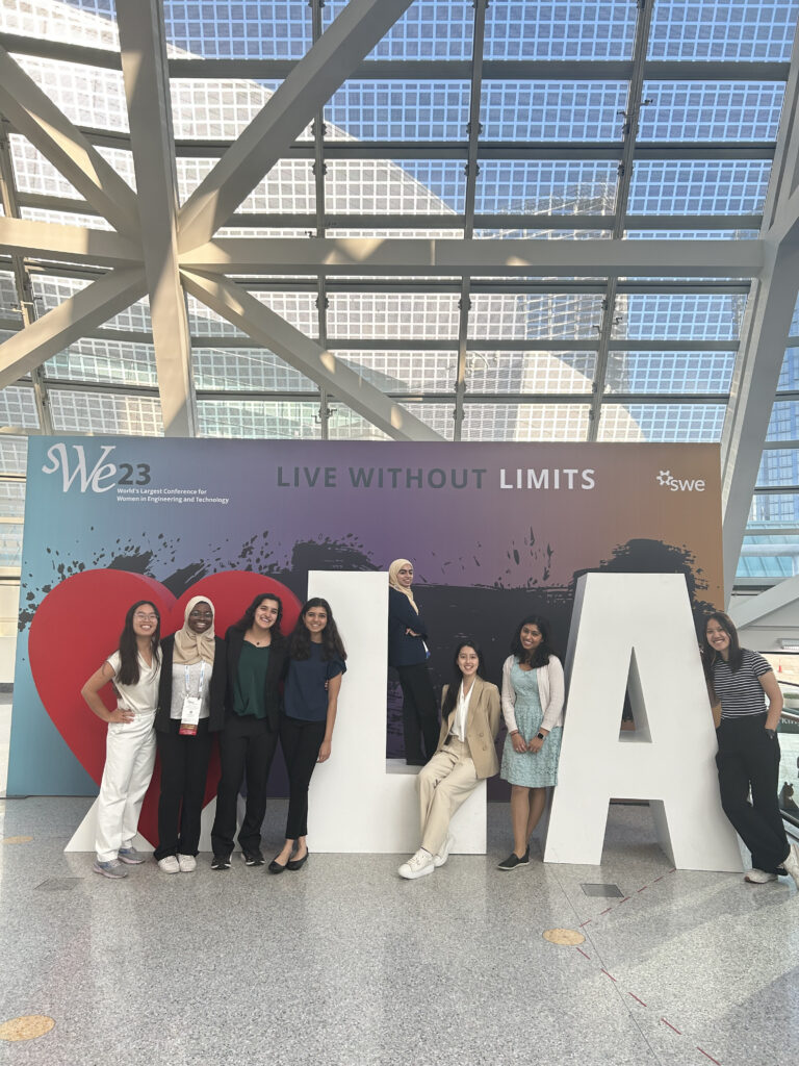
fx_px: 800
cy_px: 533
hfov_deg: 53.1
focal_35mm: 26
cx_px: 400
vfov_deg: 67.3
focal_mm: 5.7
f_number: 1.5
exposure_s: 1/182
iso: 40
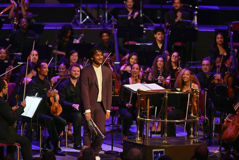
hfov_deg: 6.9
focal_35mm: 300
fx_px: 1991
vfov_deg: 4.6
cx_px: 120
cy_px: 80
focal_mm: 300
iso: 5000
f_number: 4
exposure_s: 1/500
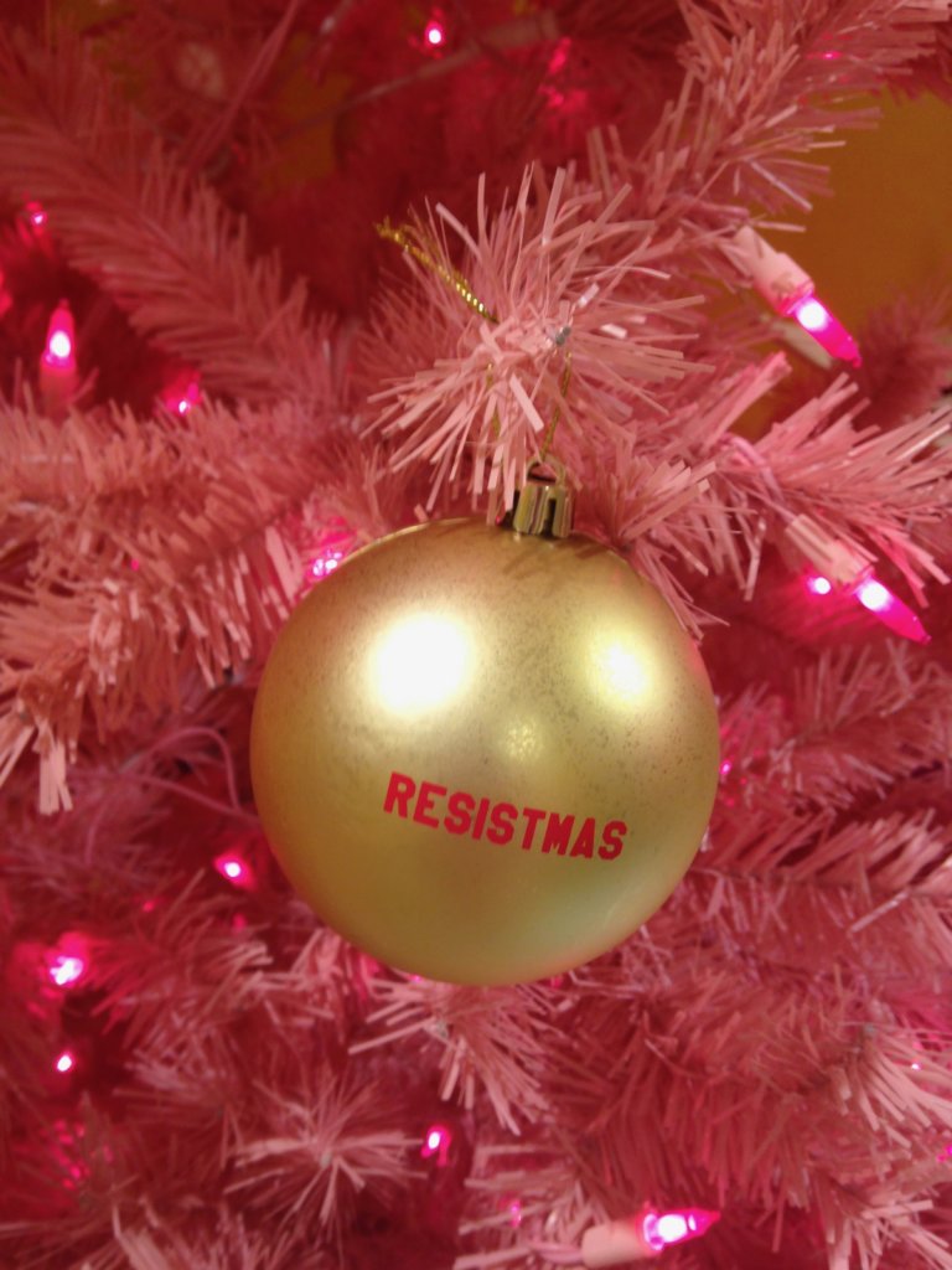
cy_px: 635
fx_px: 1210
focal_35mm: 33
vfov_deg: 55.4
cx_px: 476
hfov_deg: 42.9
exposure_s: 1/24
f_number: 2.4
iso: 50
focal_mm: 4.12
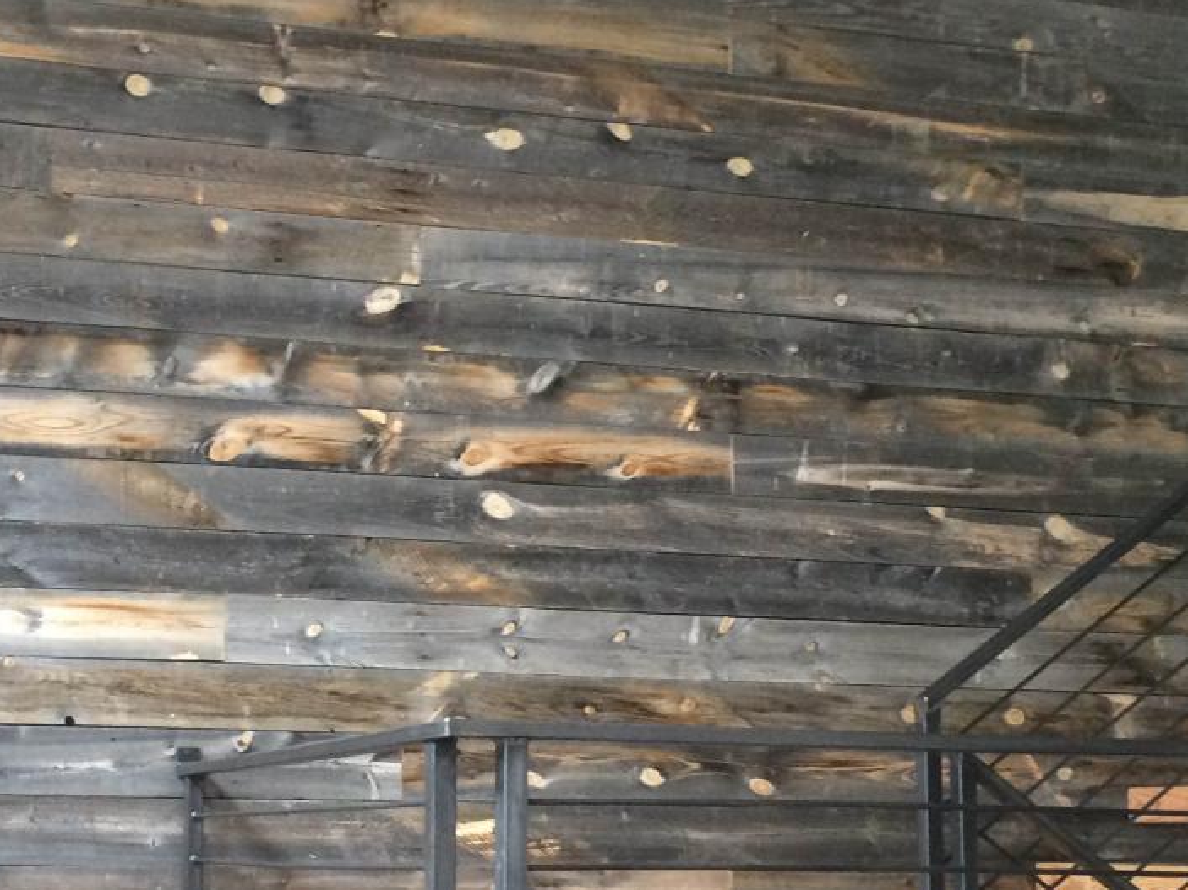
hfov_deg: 29.2
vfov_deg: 22.2
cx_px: 417
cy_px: 549
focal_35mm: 66
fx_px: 2265
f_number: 2.2
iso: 160
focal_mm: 4.15
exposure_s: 1/30
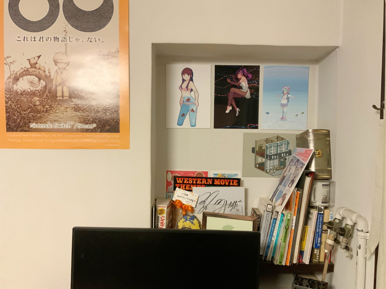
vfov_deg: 48.2
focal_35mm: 29
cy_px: 144
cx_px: 193
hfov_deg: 61.7
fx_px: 323
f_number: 1.8
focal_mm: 3
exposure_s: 1/60
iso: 250
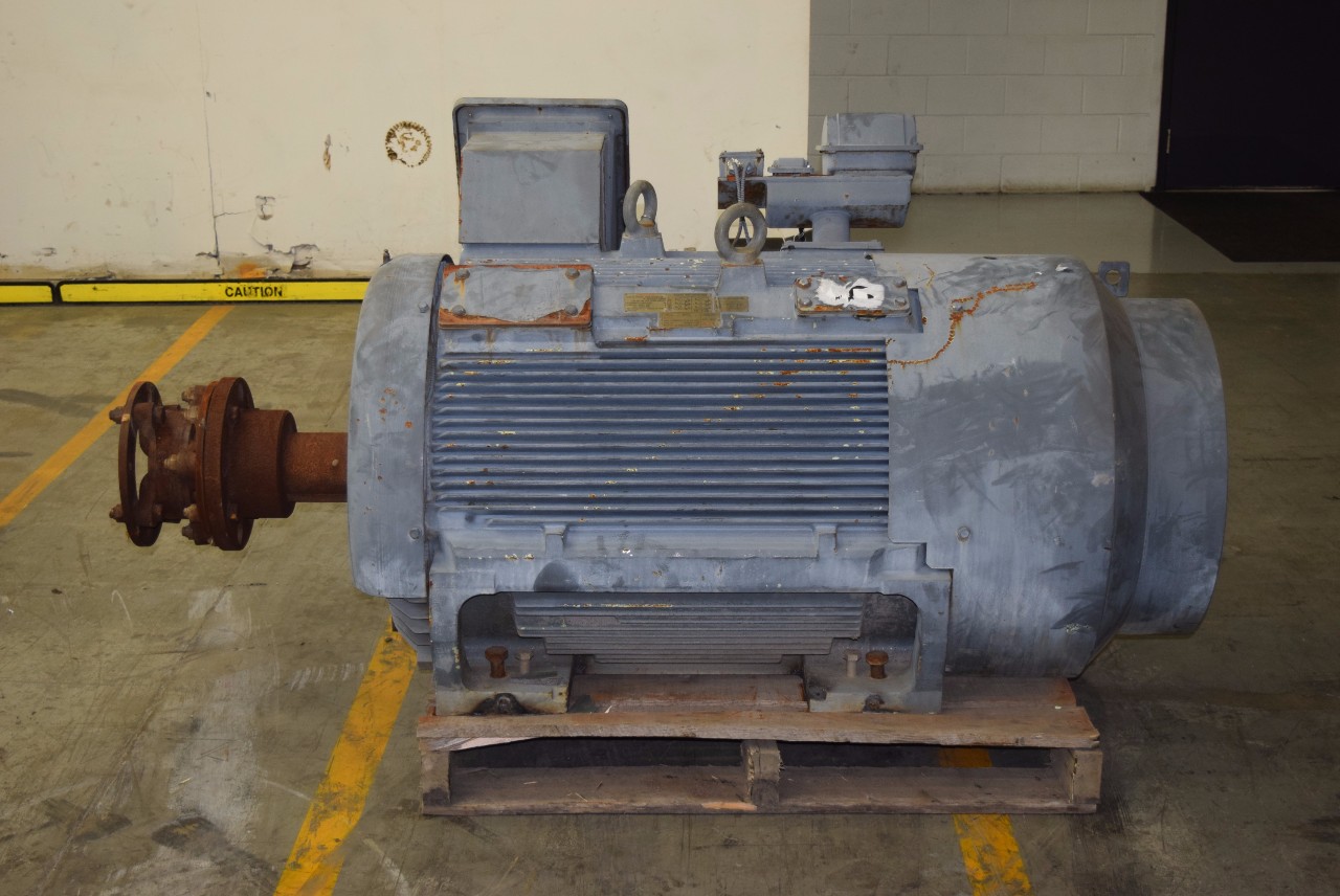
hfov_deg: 38.8
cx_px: 670
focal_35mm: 51
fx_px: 1900
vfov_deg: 26.5
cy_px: 448
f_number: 4.5
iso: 800
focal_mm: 34
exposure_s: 1/80
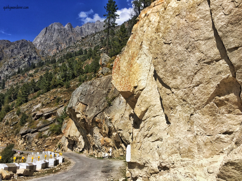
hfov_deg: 61.7
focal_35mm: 29
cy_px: 90
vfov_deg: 48.2
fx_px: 203
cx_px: 121
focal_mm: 4.15
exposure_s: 1/3049
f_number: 2.2
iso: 32
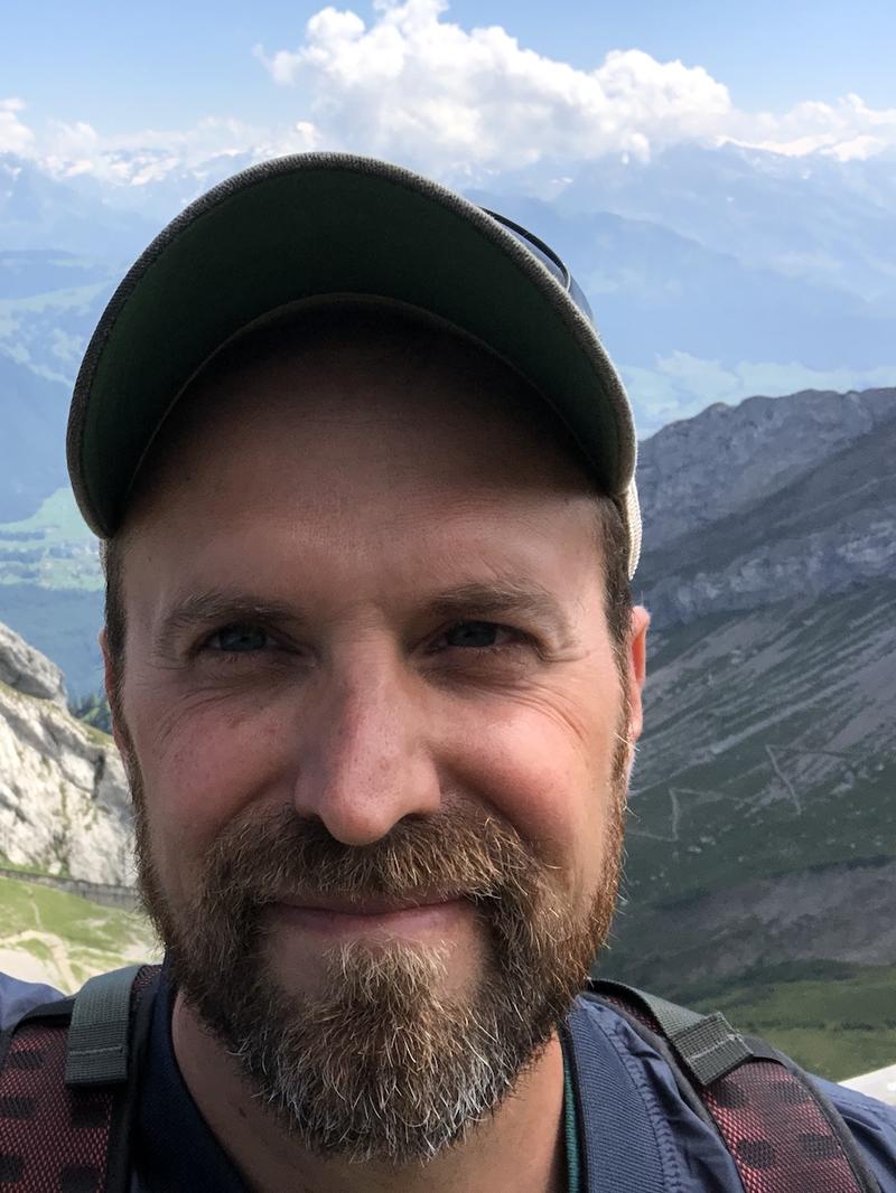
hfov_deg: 44.2
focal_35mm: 32
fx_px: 1104
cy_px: 596
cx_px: 448
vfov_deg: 56.8
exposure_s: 1/1330
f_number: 2.2
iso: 20
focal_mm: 2.87
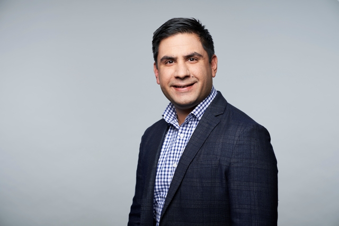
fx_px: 801
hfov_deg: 23.9
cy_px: 113
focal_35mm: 85
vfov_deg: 16.1
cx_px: 170
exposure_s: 1/160
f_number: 5.6
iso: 100
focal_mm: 85
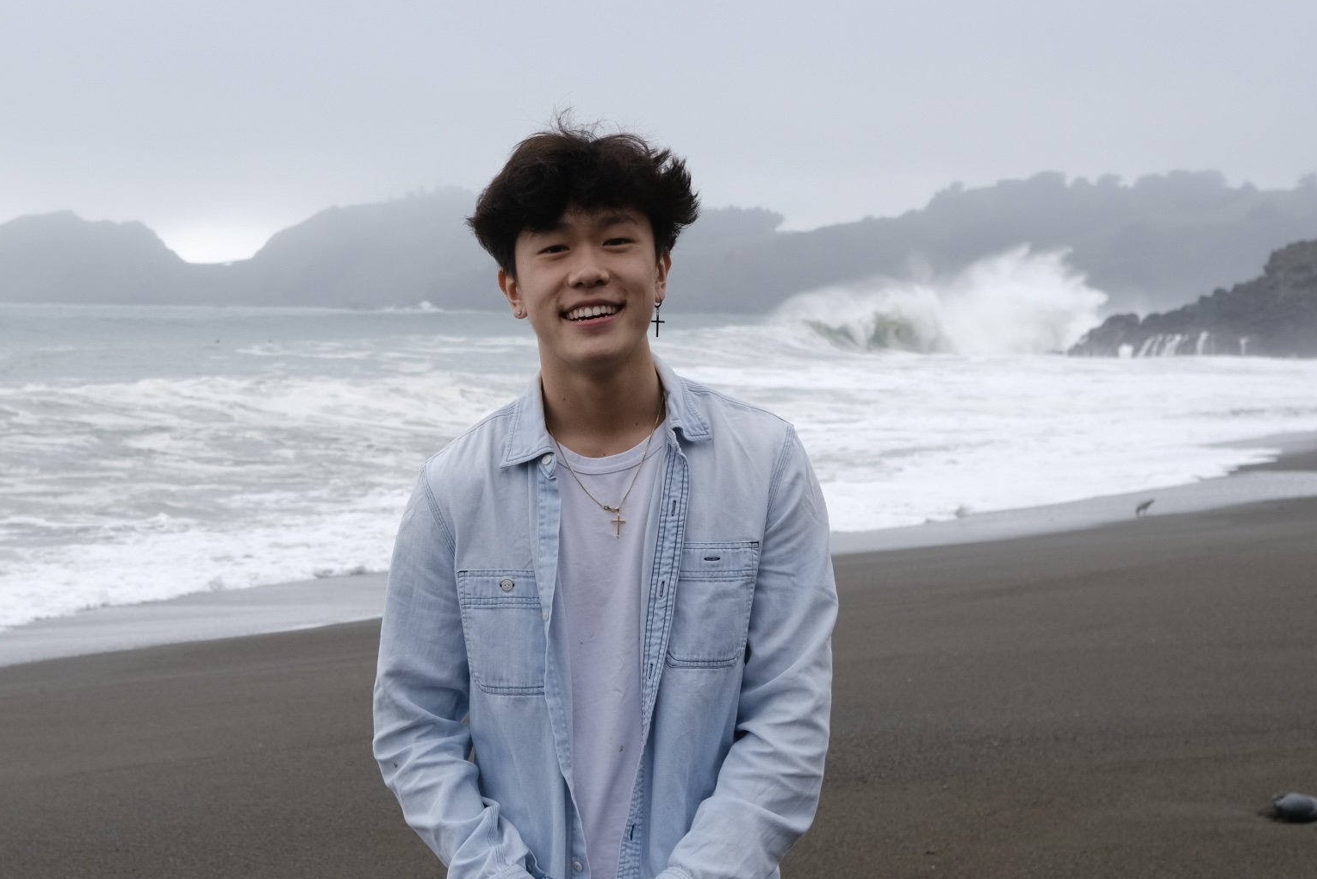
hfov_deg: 42.7
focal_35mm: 46
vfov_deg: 29.1
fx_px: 1683
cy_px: 331
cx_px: 588
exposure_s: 1/340
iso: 160
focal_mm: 23
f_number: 4
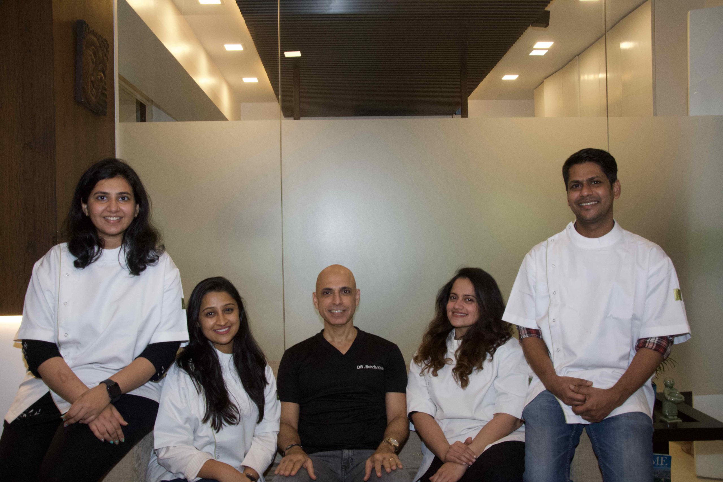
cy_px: 241
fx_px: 633
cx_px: 362
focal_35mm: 32
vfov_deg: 41.7
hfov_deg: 59.5
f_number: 8
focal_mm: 21
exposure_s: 1/250
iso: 2200
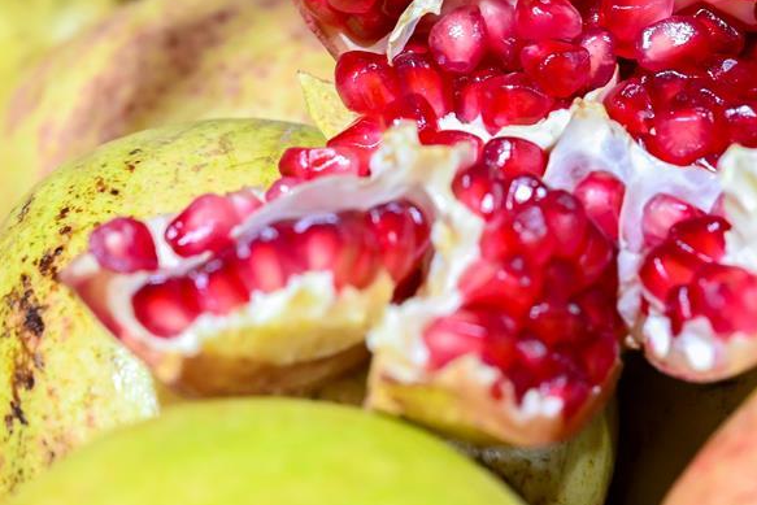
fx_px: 4038
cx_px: 488
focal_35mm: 192
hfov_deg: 10.7
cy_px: 74
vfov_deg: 7.1
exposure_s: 1/60
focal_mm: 70
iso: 1600
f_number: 5
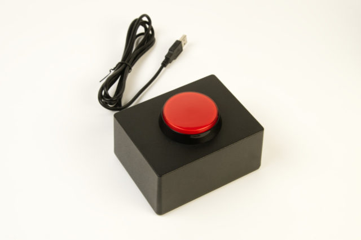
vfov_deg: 25.7
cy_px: 120
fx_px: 526
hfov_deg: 37.9
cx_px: 180
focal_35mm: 52
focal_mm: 35
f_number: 8
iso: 200
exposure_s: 1/13
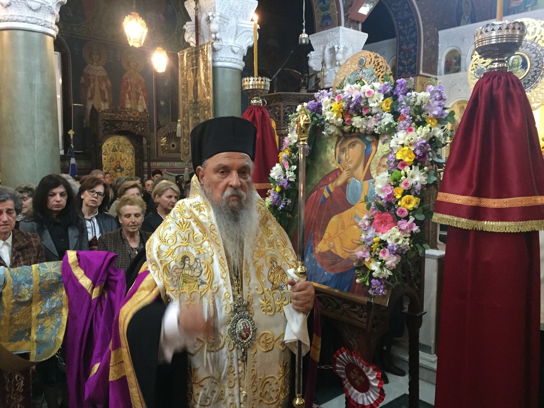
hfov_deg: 61.7
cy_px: 204
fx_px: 456
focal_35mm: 29
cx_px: 272
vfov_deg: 48.2
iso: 320
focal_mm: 4.15
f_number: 2.2
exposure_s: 1/17
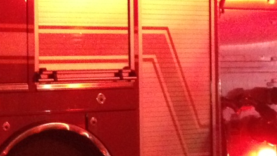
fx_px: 1044
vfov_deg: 8.6
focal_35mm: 142
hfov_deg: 14.7
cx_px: -30
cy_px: 79
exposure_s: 1/15
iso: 500
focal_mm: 4.28
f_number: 2.4
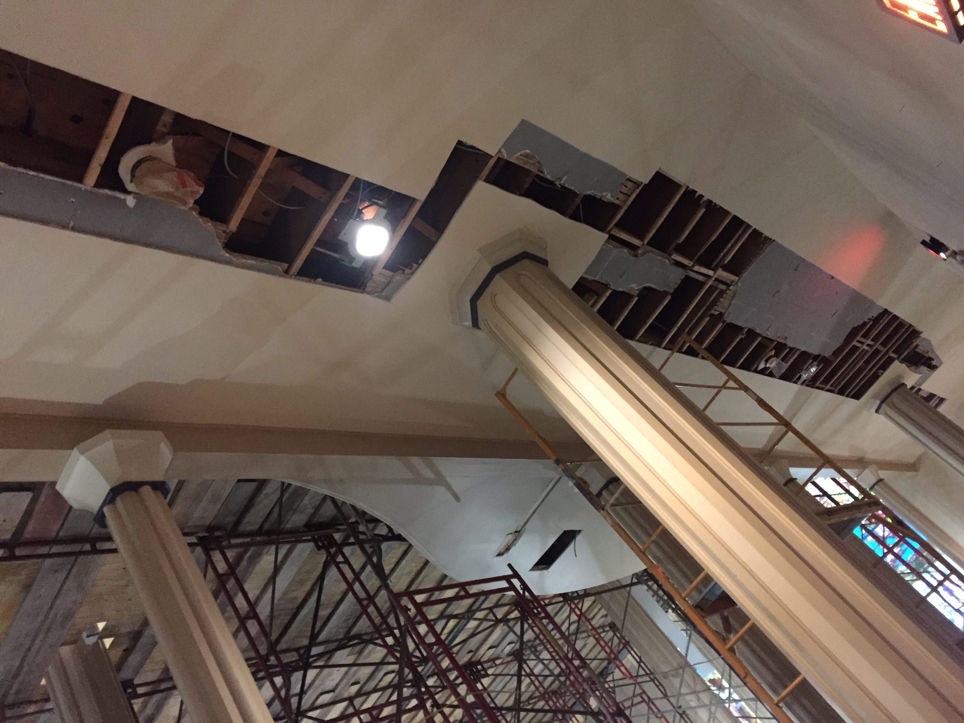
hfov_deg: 61.7
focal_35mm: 29
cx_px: 482
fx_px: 808
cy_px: 362
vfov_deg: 48.2
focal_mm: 4.15
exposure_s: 1/15
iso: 320
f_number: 2.2
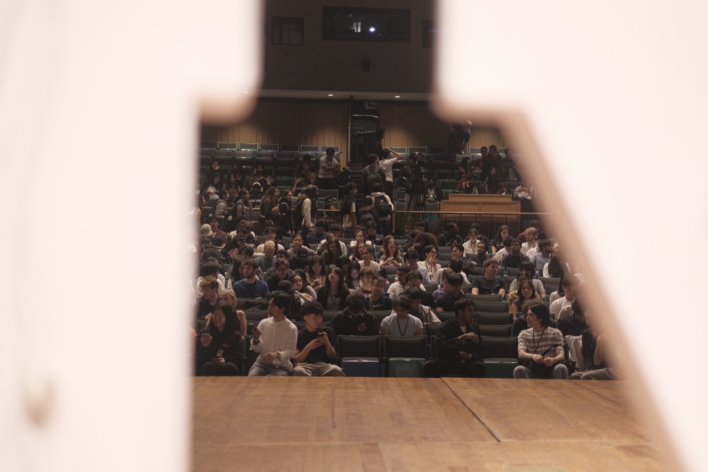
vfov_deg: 25.5
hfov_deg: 37.5
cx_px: 354
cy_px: 236
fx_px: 1042
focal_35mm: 53
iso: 1600
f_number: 1.4
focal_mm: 35
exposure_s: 1/750
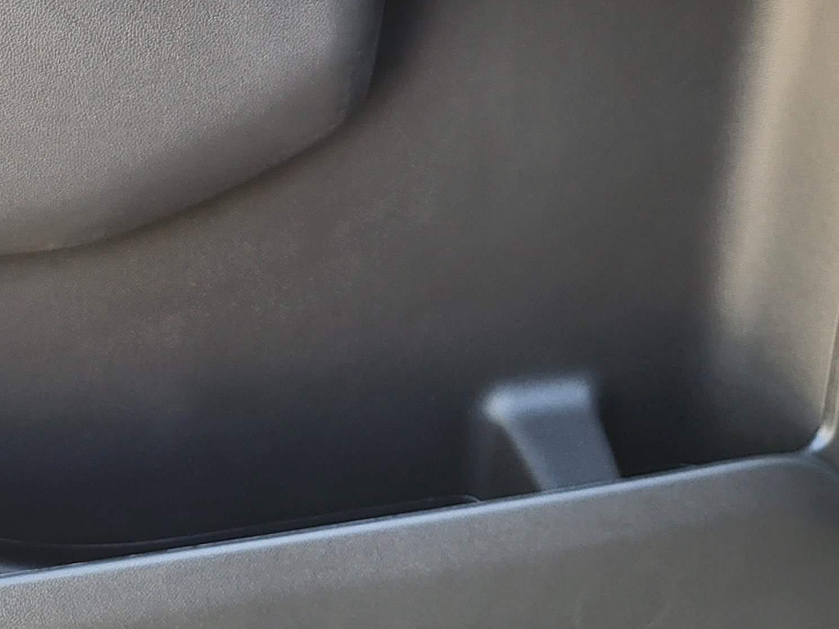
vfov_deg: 19.2
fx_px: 1696
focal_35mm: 70
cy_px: -216
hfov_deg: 27.7
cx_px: 343
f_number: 1.8
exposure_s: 1/120
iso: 200
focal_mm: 5.4
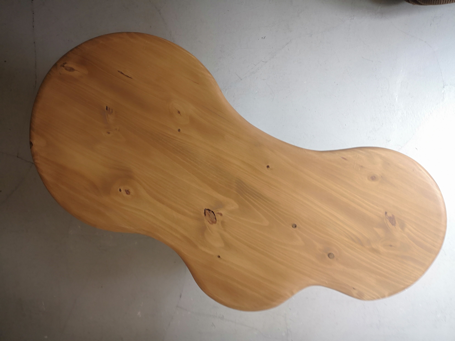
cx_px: 228
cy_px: 170
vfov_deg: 51.4
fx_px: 355
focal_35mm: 27
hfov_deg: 65.3
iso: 160
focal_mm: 3.95
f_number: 1.8
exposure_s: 1/40
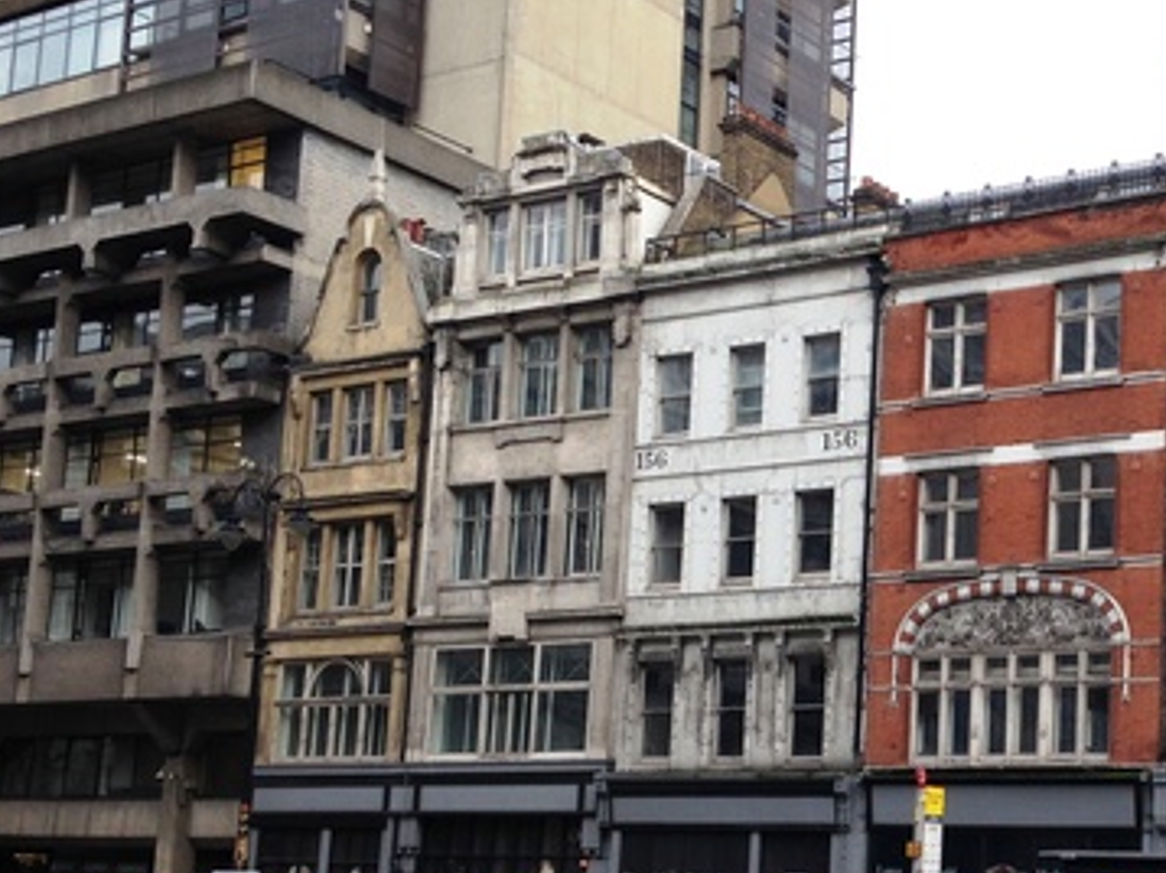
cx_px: 1015
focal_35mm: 63
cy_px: 603
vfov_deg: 23.1
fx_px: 2121
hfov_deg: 29.7
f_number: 2.4
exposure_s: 1/125
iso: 50
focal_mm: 4.12
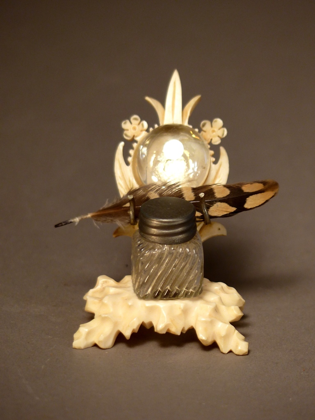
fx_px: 7280
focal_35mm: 600
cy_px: 210
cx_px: 158
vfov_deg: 3.3
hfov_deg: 2.5
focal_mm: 108
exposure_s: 1/125
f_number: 2.8
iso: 125
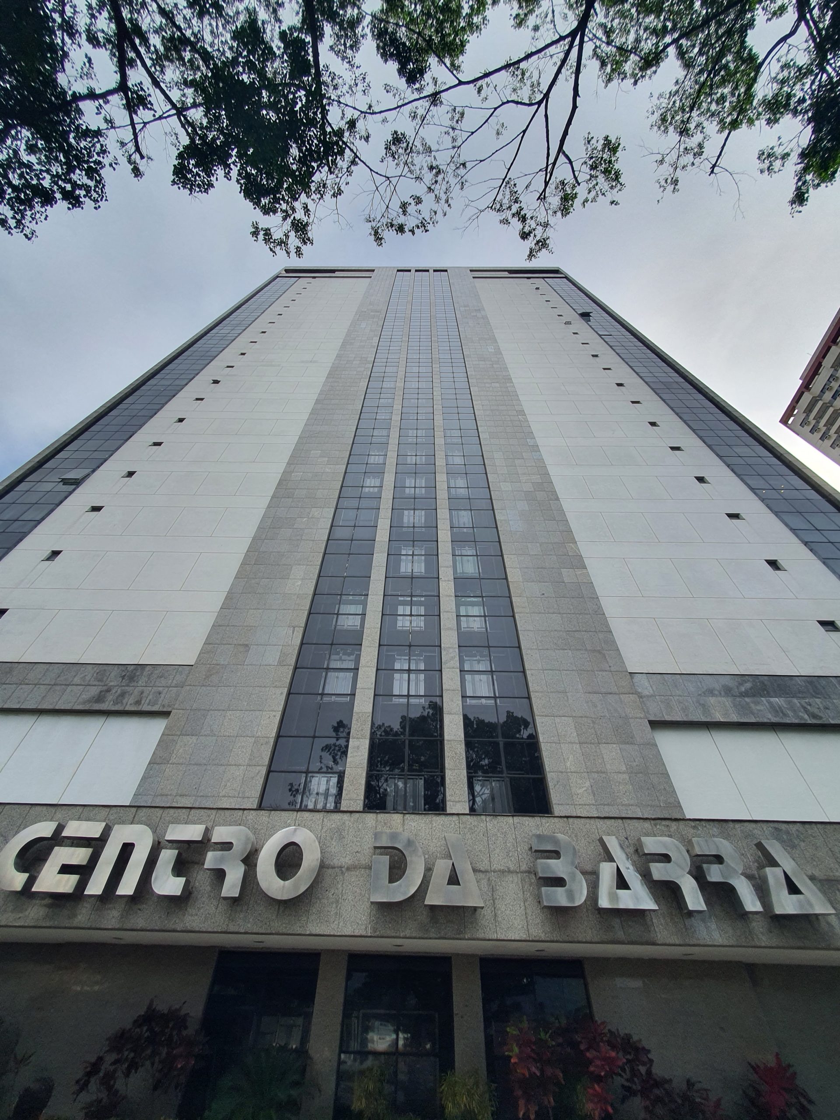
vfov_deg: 106.2
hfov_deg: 89.9
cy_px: 560
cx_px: 420
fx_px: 421
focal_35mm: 13
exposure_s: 1/1052
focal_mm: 1.8
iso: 50
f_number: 2.2
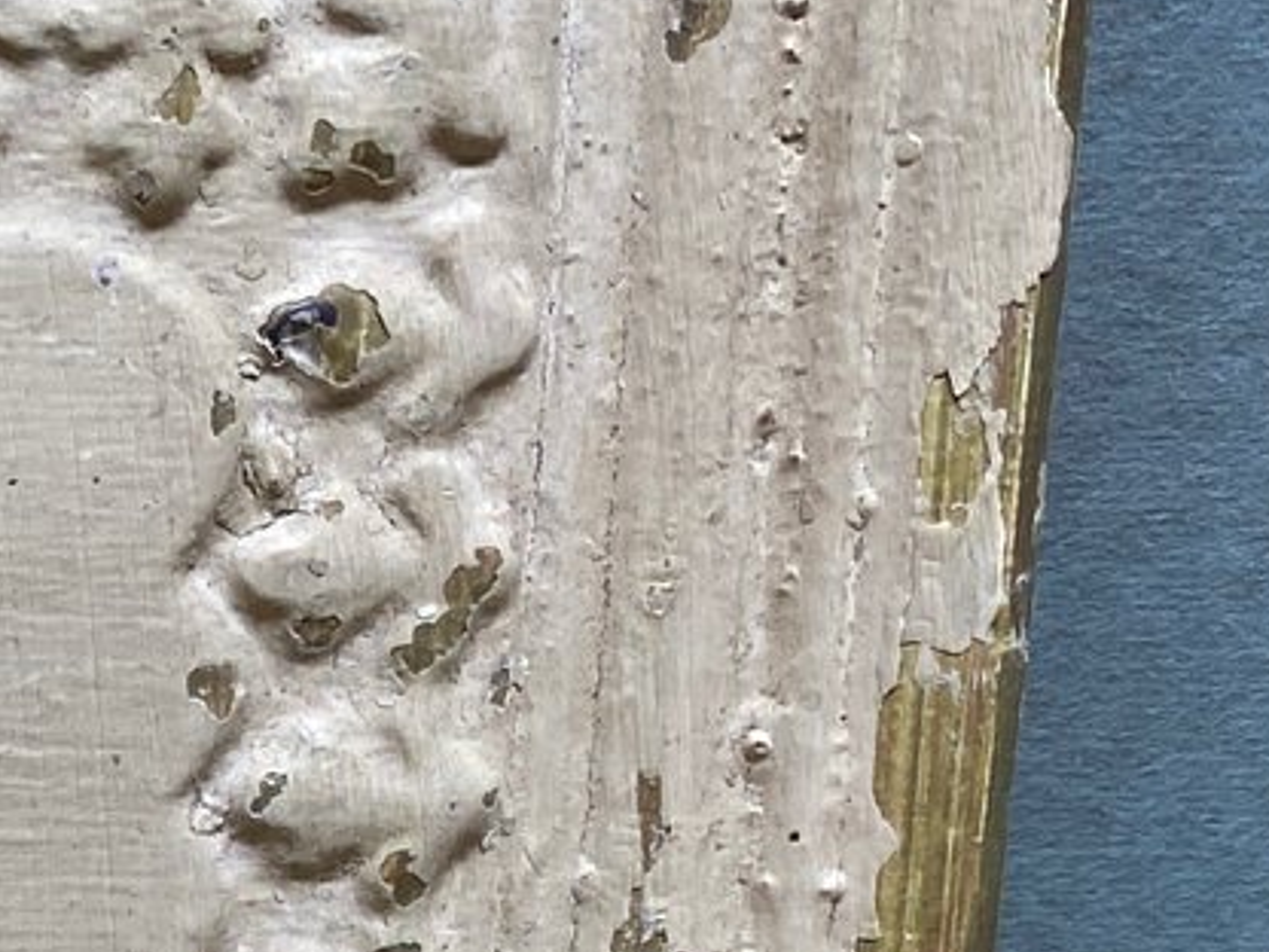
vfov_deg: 11.3
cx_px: -1202
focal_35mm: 125
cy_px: 1529
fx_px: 4582
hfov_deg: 13.6
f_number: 1.8
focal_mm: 4.25
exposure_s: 1/120
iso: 80
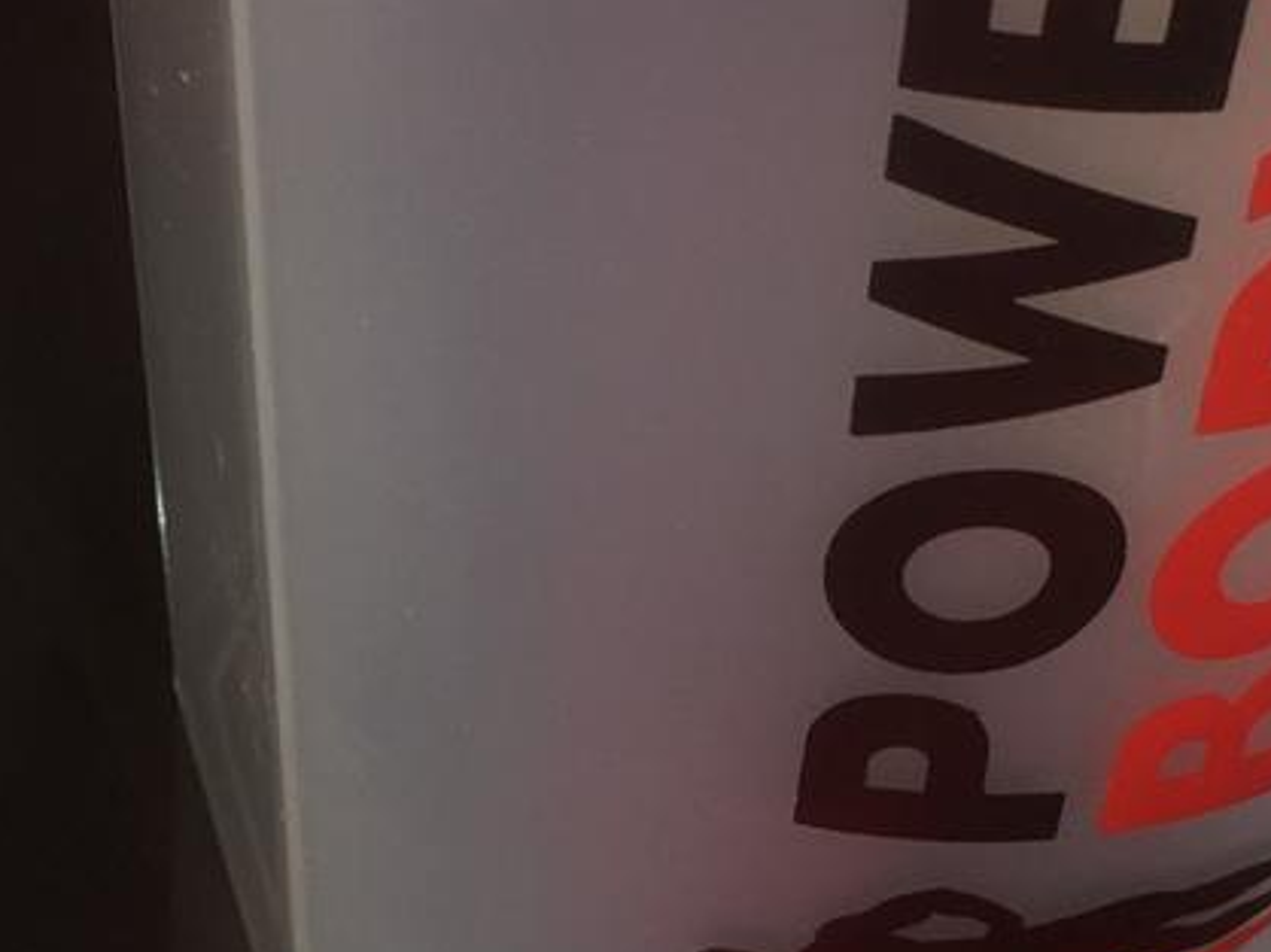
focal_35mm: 140
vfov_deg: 10.6
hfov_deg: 14.1
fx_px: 5137
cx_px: 377
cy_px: 760
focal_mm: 4.15
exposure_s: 1/33
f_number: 2.2
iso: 25
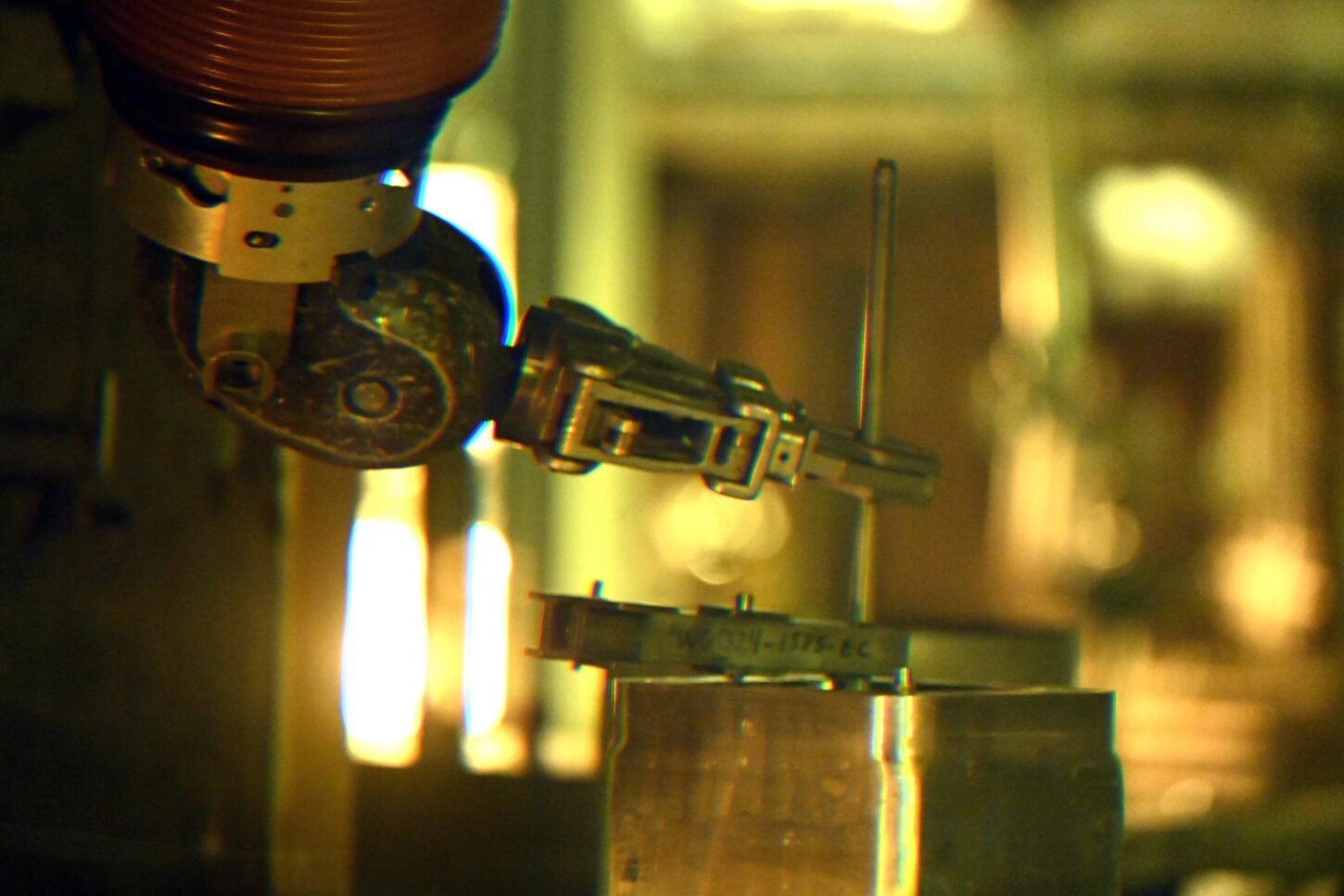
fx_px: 7467
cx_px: 672
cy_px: 448
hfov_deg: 10.3
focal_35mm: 200
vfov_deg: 6.9
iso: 8000
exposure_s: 1/30
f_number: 6.3
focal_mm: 200
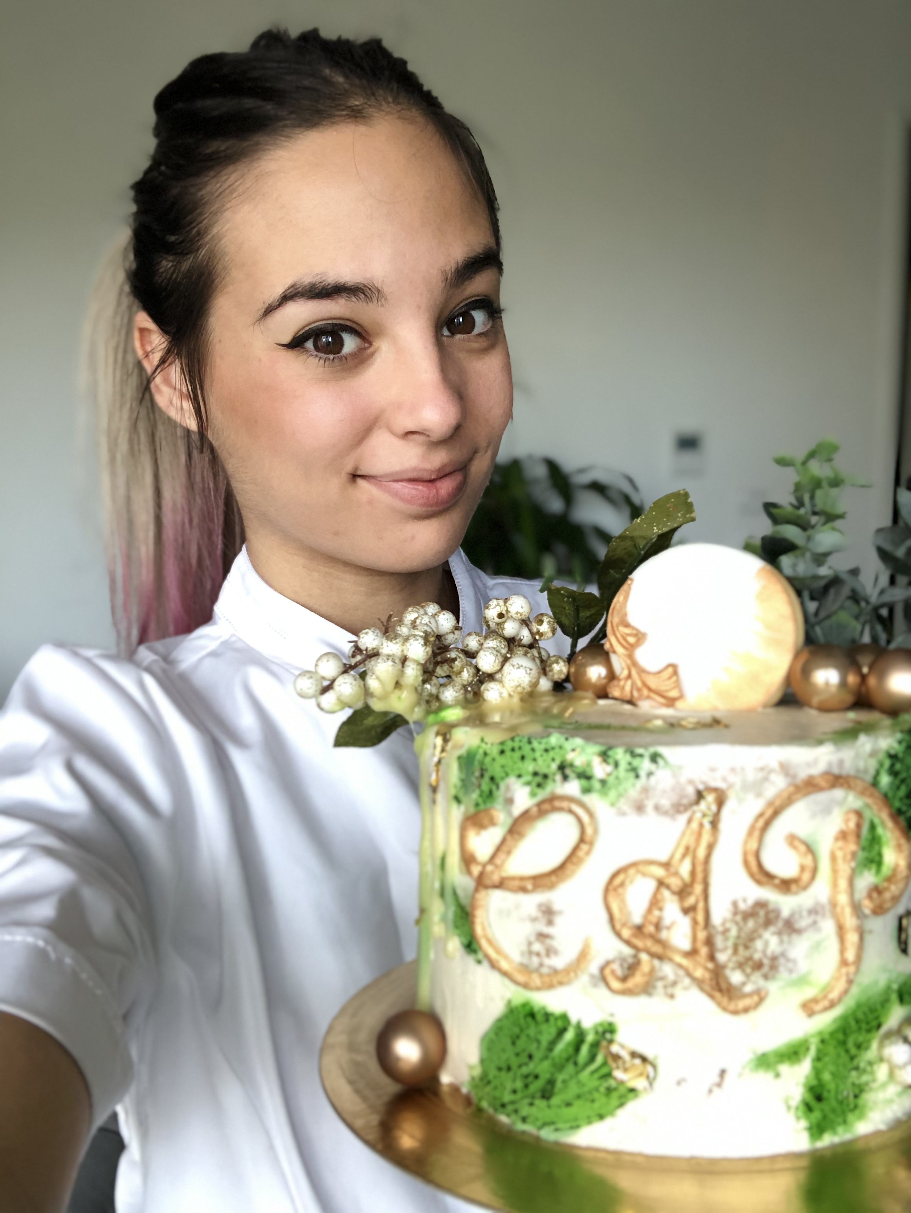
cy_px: 606
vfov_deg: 56.8
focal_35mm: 32
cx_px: 456
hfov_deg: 44.2
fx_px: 1122
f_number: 2.2
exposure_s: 1/33
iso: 40
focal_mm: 2.87
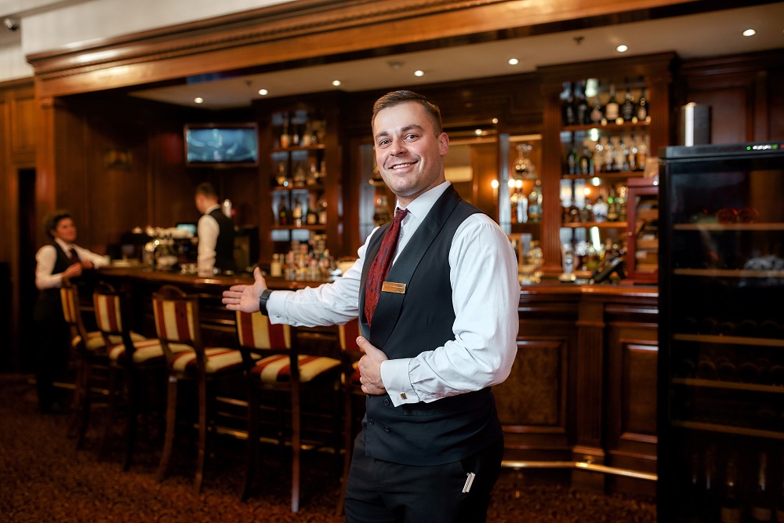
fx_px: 762
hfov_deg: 54.4
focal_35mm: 35
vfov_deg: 37.9
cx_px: 392
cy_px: 262
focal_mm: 35
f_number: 2.8
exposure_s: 1/60
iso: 400
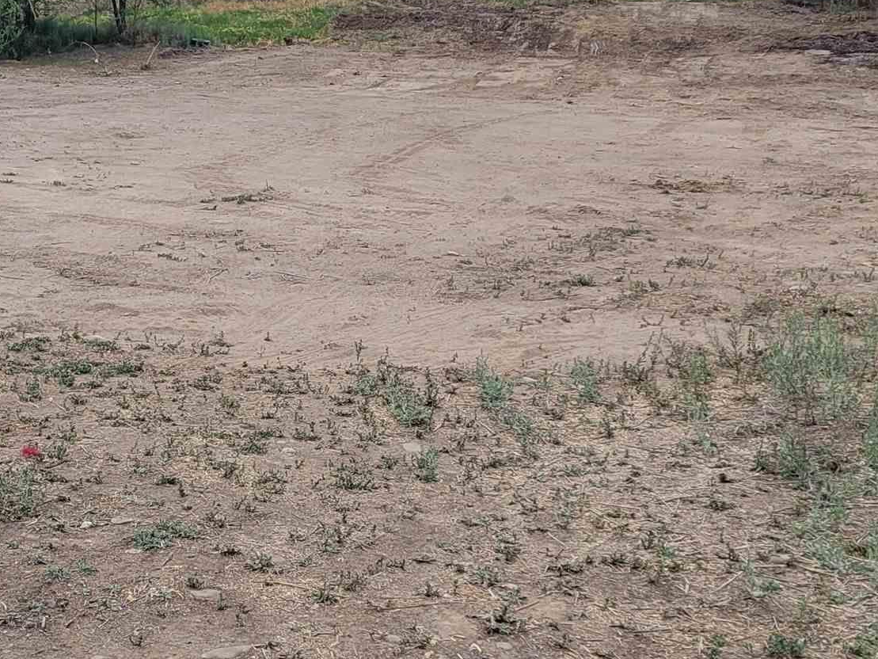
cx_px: 324
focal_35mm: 72
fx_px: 1826
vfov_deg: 20.4
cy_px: 268
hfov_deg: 26.9
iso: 40
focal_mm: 5.4
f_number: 1.8
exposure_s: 1/2463
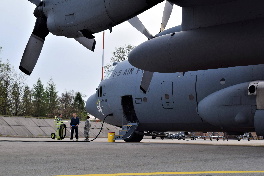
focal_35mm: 57
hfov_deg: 35.1
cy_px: 88
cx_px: 132
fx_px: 418
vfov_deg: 23.8
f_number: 8
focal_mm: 38
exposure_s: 1/250
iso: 400
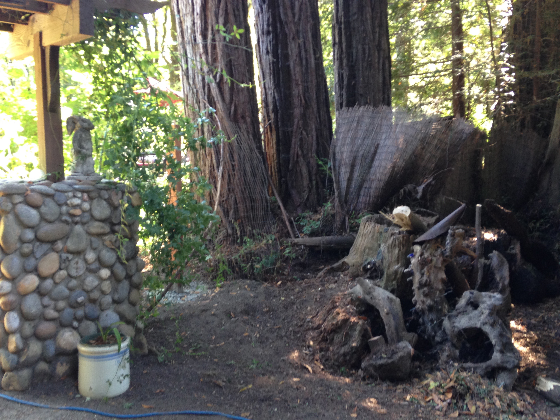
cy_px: 210
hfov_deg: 55.4
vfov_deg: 42.9
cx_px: 280
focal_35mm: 33
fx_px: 534
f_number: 2.4
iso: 125
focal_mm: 4.12
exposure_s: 1/20
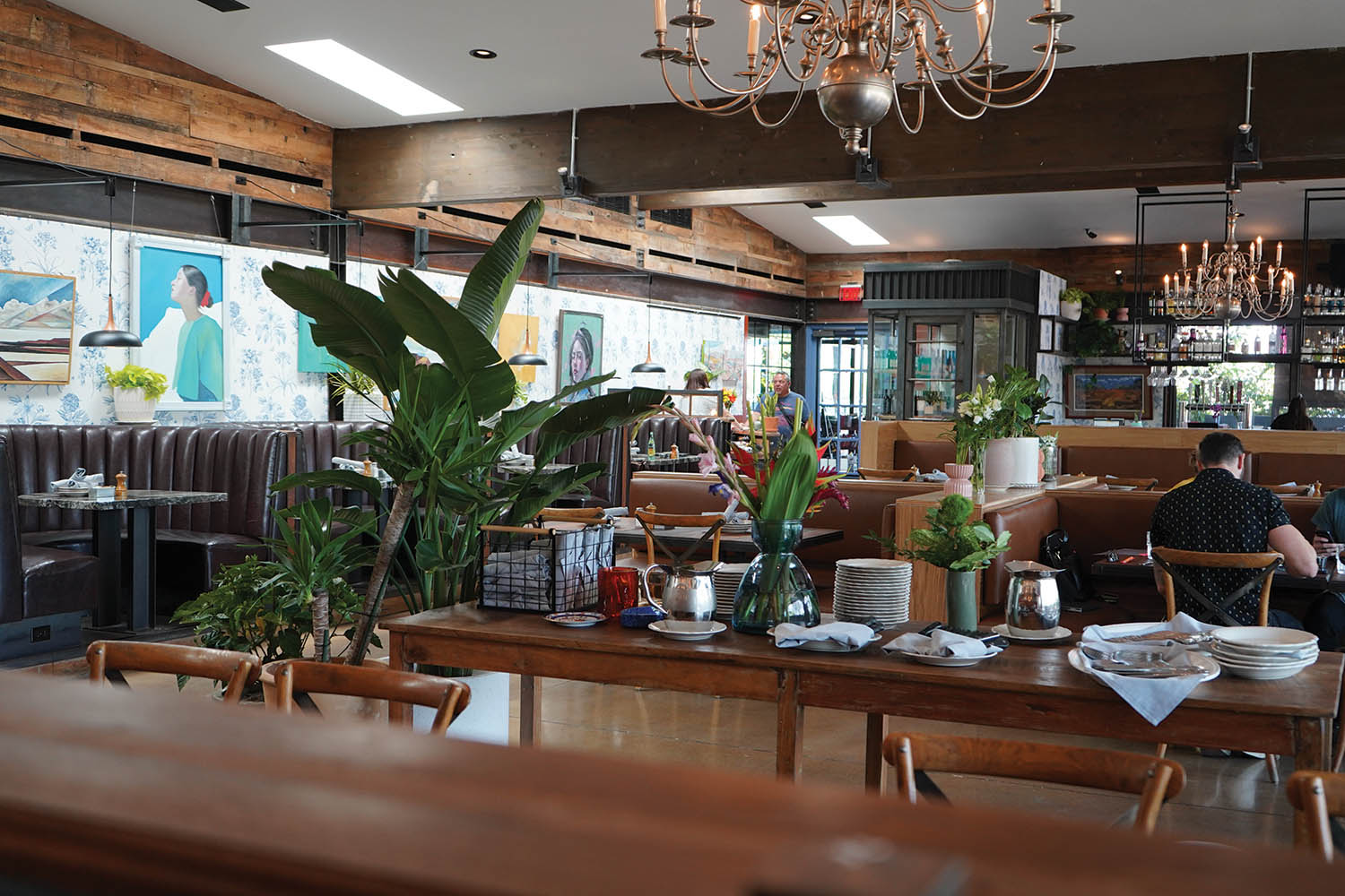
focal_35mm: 37
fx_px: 1382
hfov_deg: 51.9
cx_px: 672
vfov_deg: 35.9
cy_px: 448
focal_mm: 37
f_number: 4
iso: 1600
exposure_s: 1/160
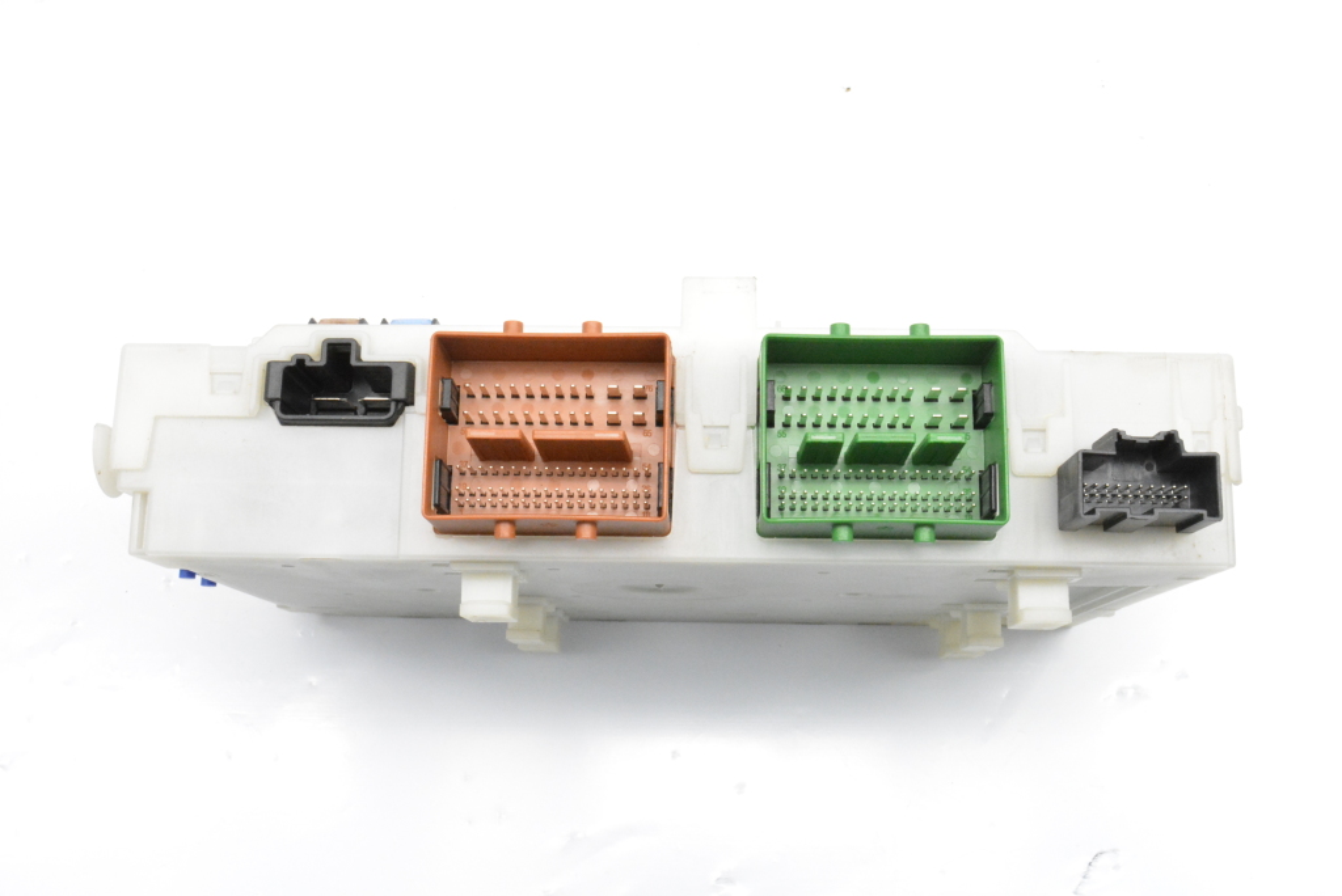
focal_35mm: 40
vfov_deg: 33.1
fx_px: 1511
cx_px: 671
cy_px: 448
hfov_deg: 47.9
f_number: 25
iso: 6400
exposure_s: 1/160
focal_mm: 27
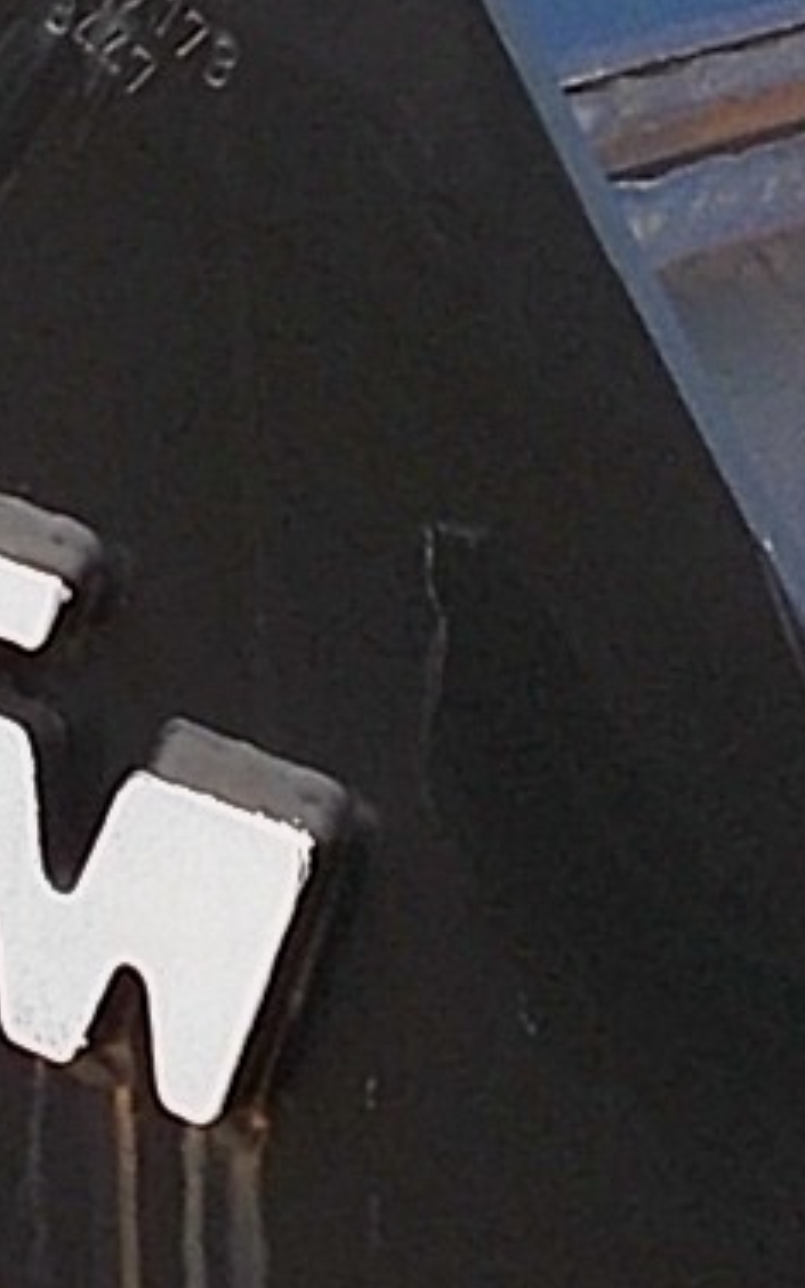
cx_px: 199
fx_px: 8776
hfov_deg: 5.2
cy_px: 206
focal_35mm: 250
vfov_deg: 8.4
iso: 80
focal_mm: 6.9
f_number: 3.9
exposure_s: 1/50
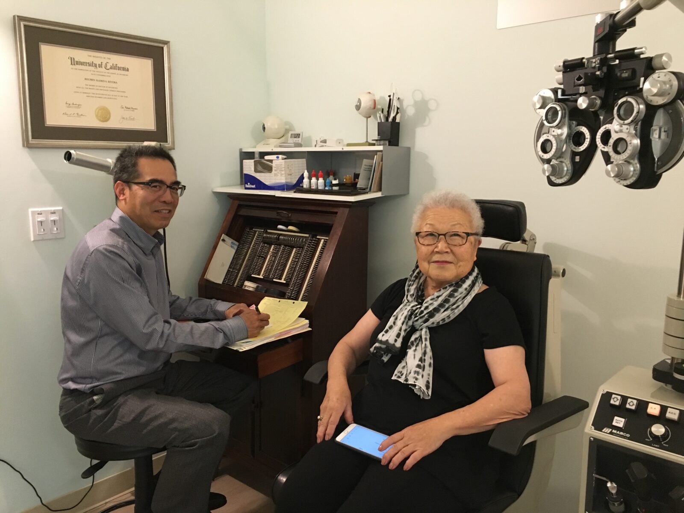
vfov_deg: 48.2
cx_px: 342
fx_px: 573
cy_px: 256
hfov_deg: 61.7
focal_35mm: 29
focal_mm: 4.15
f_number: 2.2
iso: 200
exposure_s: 1/20
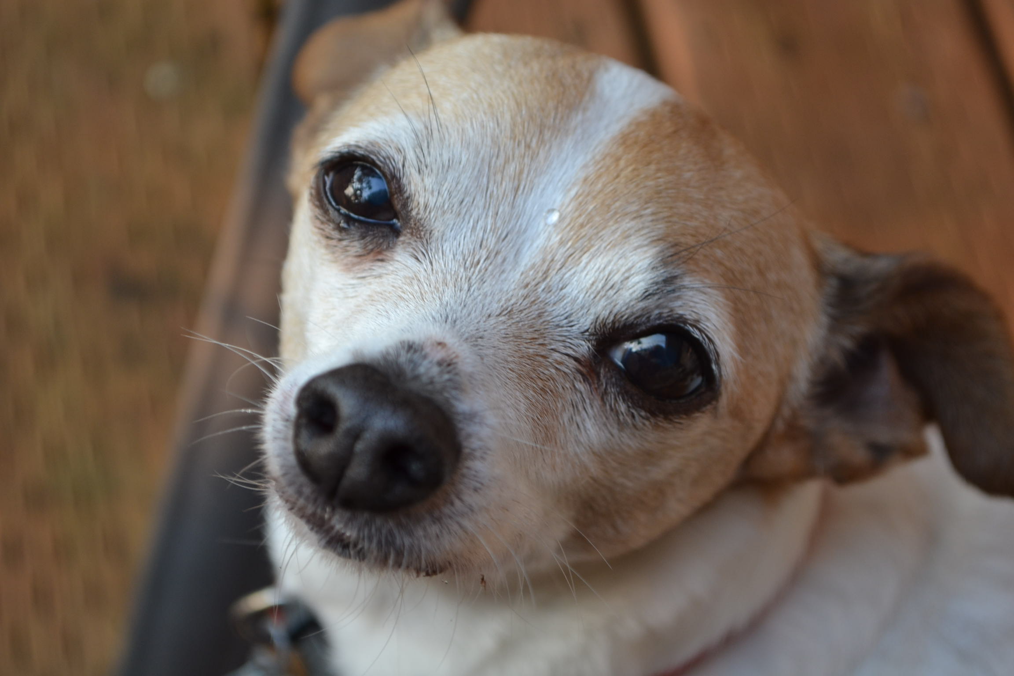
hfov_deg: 24.6
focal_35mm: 82
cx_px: 507
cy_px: 338
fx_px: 2324
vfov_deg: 16.6
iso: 400
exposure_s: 1/80
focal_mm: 55
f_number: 5.6
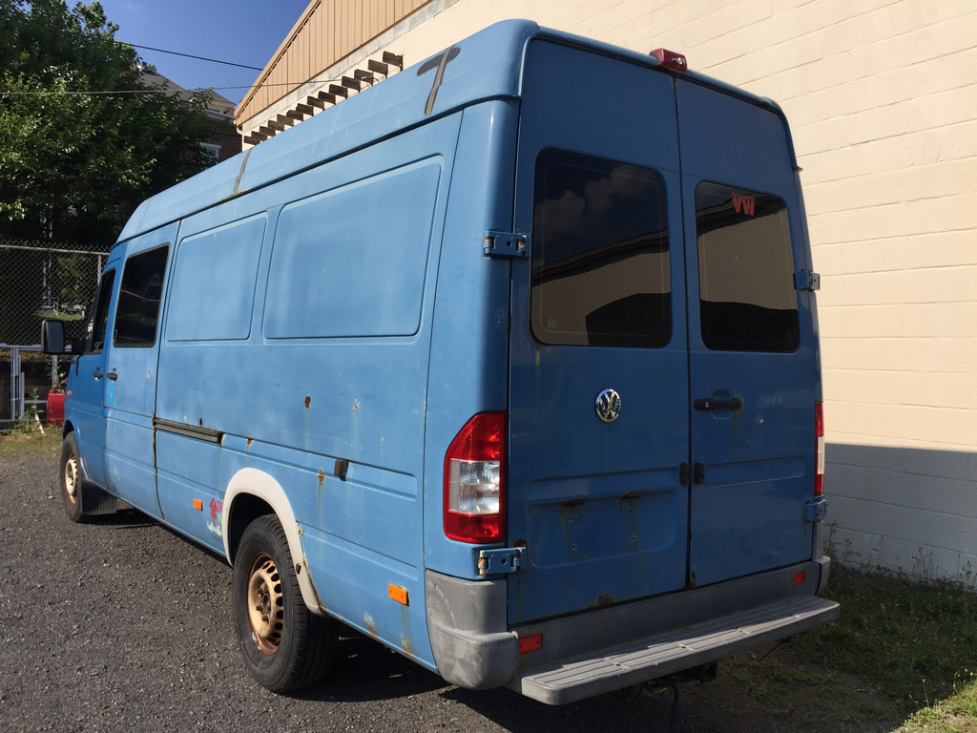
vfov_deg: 48.2
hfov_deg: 61.7
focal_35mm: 29
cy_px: 366
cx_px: 488
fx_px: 818
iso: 32
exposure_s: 1/2475
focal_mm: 4.15
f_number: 2.2
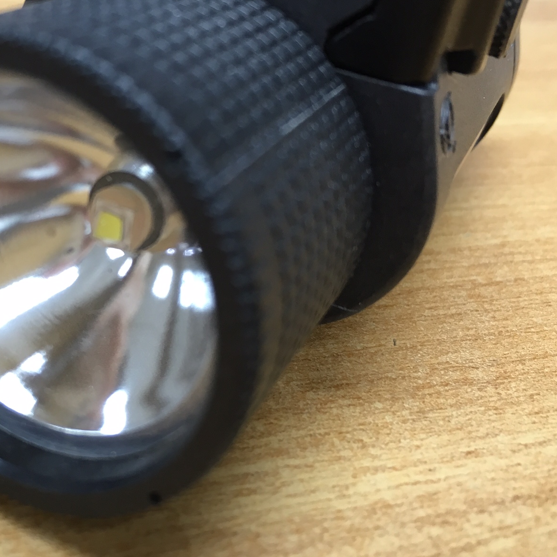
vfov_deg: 38.3
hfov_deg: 37.3
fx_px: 801
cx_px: 132
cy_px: 247
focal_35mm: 44
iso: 80
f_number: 2.2
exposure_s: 1/33
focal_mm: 4.15
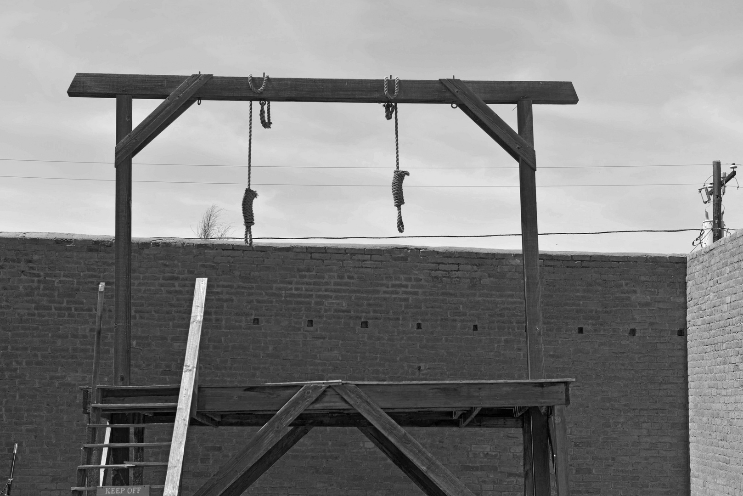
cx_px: 372
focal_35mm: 70
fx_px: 1445
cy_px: 248
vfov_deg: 19.5
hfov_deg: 28.8
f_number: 6.3
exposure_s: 1/500
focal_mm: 70
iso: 100
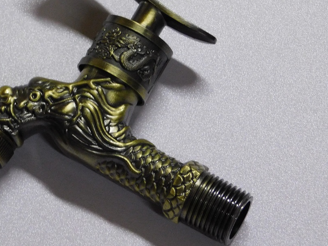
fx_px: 3138
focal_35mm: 331
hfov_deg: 6.0
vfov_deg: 4.5
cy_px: 97
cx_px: 100
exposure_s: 1/25
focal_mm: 41.3
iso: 800
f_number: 5.6
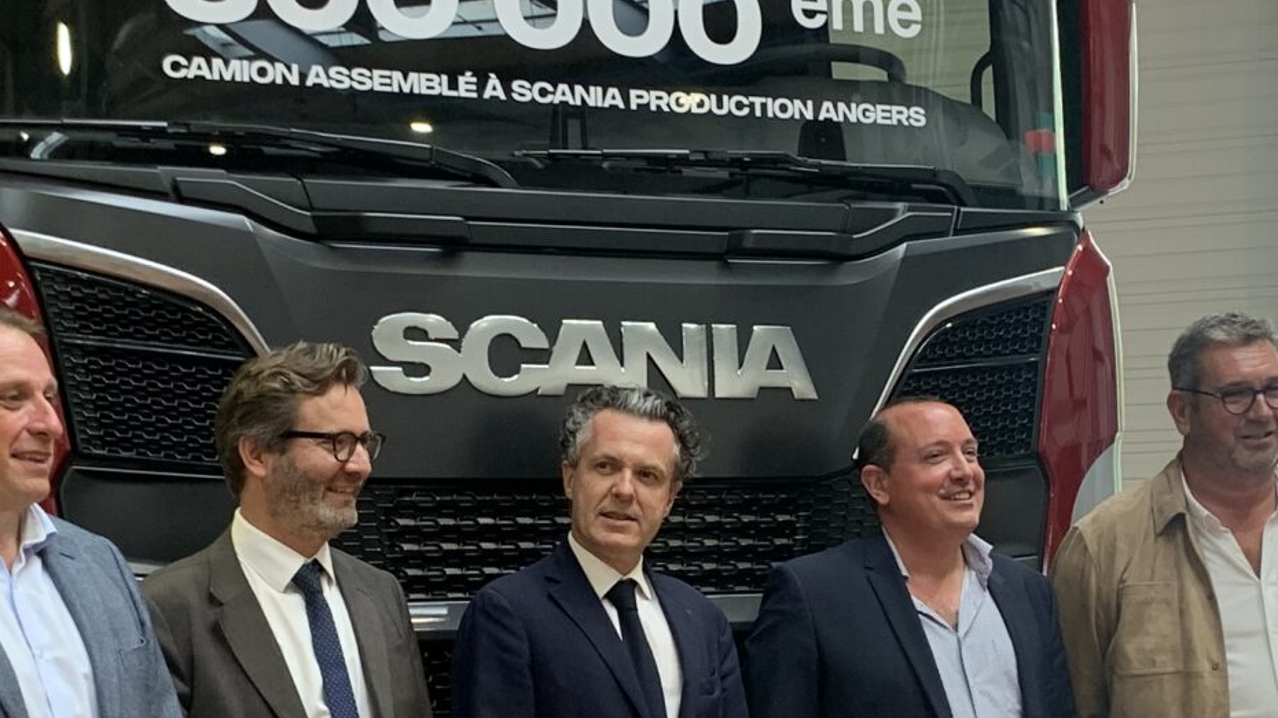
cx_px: 673
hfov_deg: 27.2
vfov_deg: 15.4
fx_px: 2643
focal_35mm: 78
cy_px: 589
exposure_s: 1/121
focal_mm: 4.25
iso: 100
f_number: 1.8
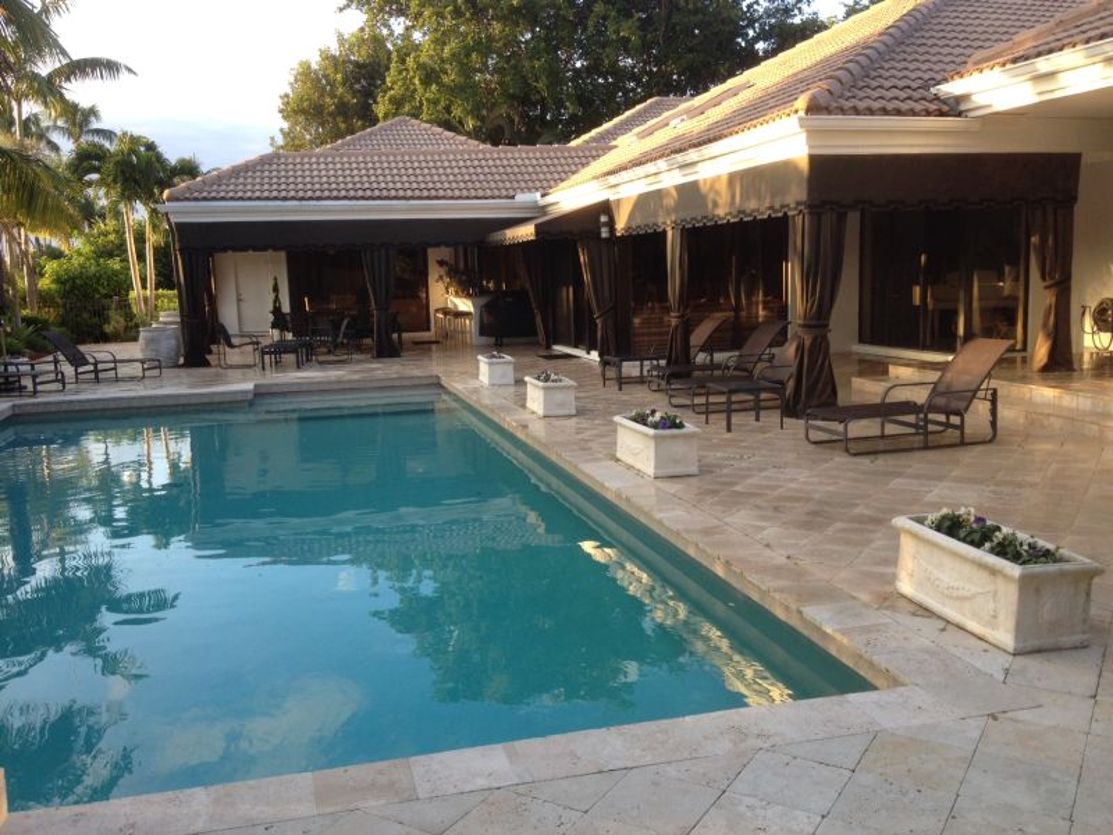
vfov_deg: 40.7
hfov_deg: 52.6
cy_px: 418
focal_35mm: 35
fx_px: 1125
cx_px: 556
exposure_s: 1/146
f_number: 2.4
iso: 64
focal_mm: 4.28
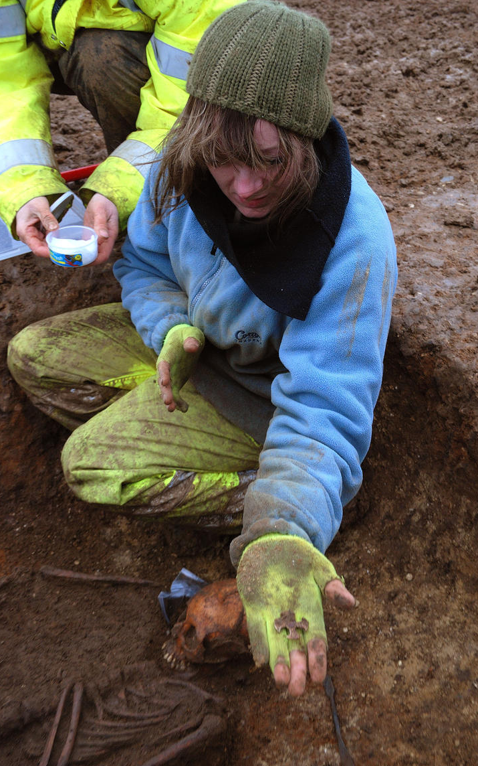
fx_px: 834
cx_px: 250
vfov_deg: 49.3
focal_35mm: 40
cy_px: 384
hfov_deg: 32.0
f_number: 5.6
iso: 320
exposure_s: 1/50
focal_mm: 26
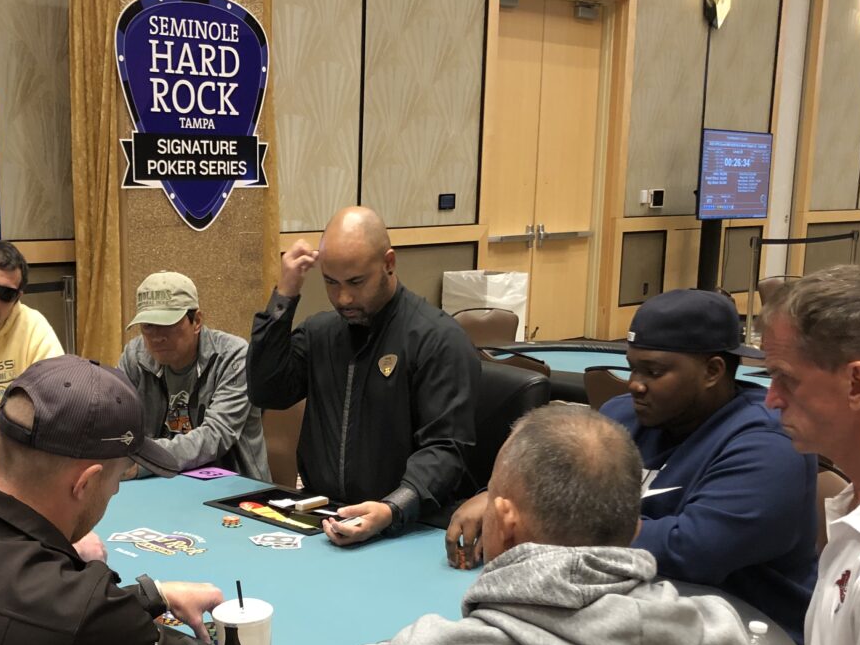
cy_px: 440
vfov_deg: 28.9
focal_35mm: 50
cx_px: 279
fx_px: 1242
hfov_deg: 37.7
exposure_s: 1/15
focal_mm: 3.99
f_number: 1.8
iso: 64
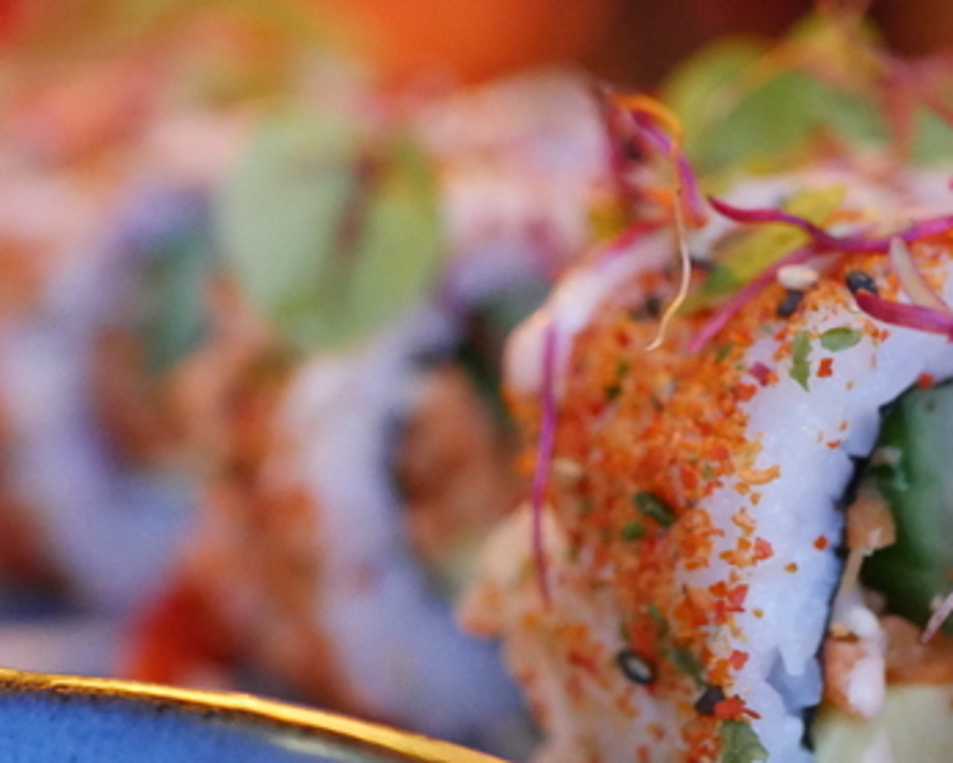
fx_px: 3188
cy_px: 365
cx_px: 548
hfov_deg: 17.0
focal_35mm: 113
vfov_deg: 13.6
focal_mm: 25
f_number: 2.5
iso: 3200
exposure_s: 1/40
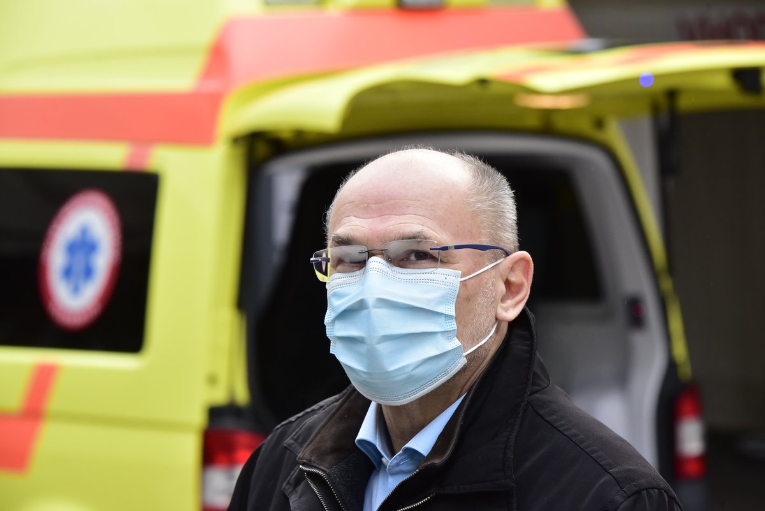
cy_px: 256
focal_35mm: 170
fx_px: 3614
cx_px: 382
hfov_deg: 12.1
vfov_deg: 8.1
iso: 2000
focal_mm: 170
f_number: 8
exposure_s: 1/400
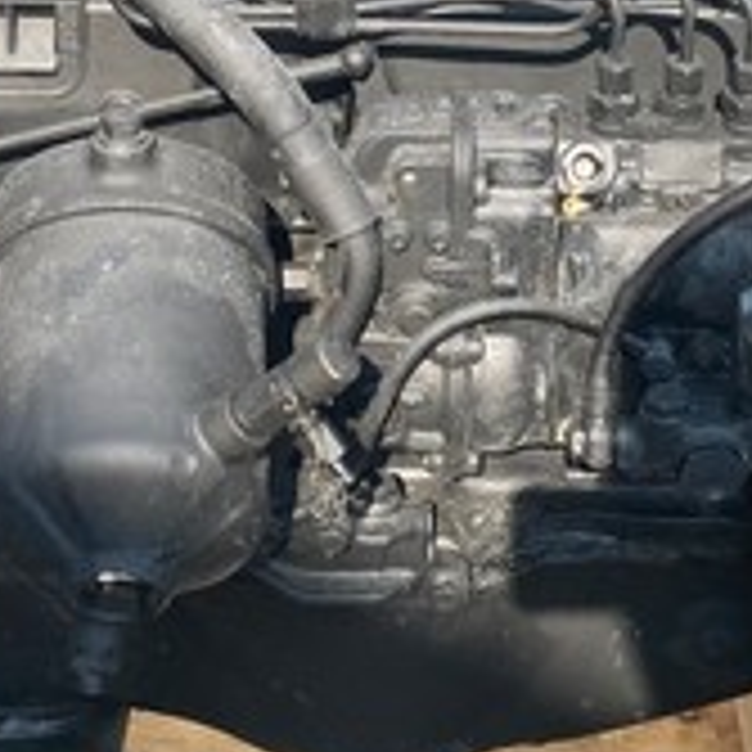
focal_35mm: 95
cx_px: 437
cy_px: 198
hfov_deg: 18.3
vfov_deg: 18.2
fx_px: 2335
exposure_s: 1/539
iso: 20
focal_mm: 3.99
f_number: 1.8
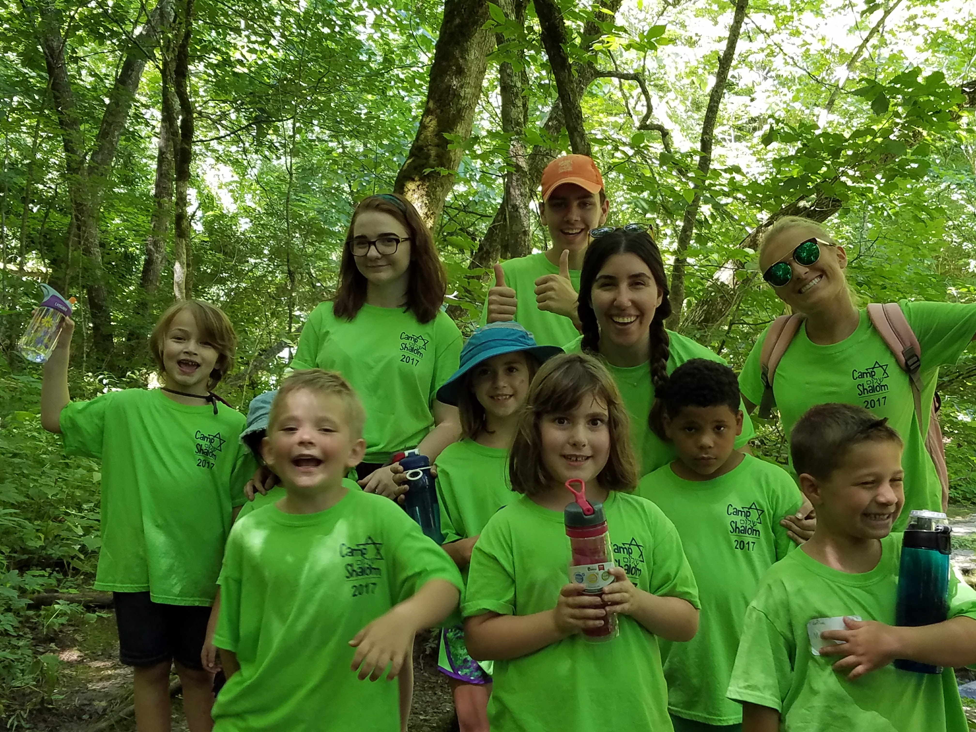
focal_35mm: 26
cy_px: 366
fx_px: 733
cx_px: 488
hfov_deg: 67.3
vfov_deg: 53.1
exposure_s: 1/60
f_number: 1.7
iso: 64
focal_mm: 4.2
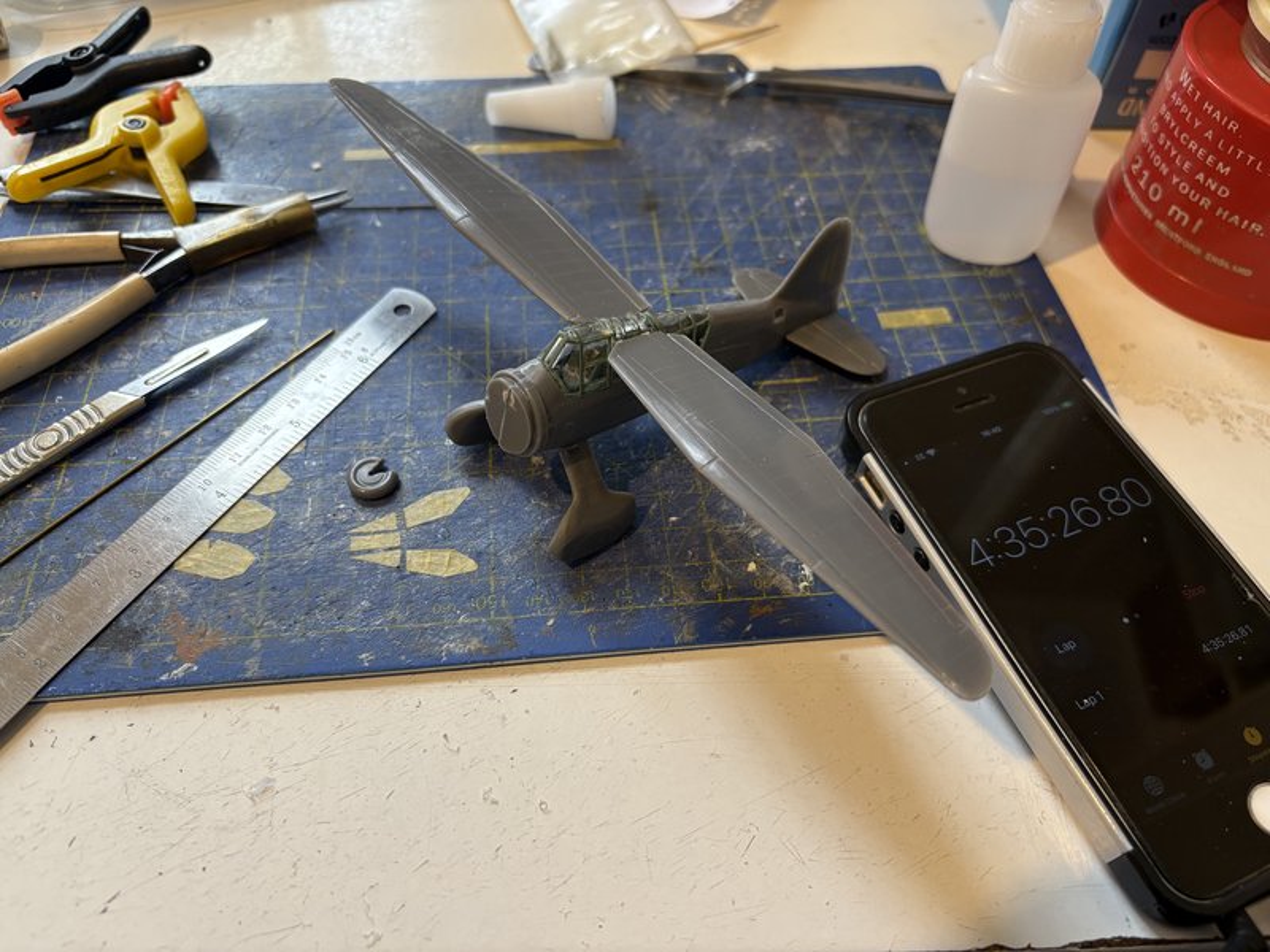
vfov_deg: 53.1
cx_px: 635
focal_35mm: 26
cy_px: 476
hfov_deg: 67.3
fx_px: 954
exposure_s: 1/94
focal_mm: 5.96
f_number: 1.6
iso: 125
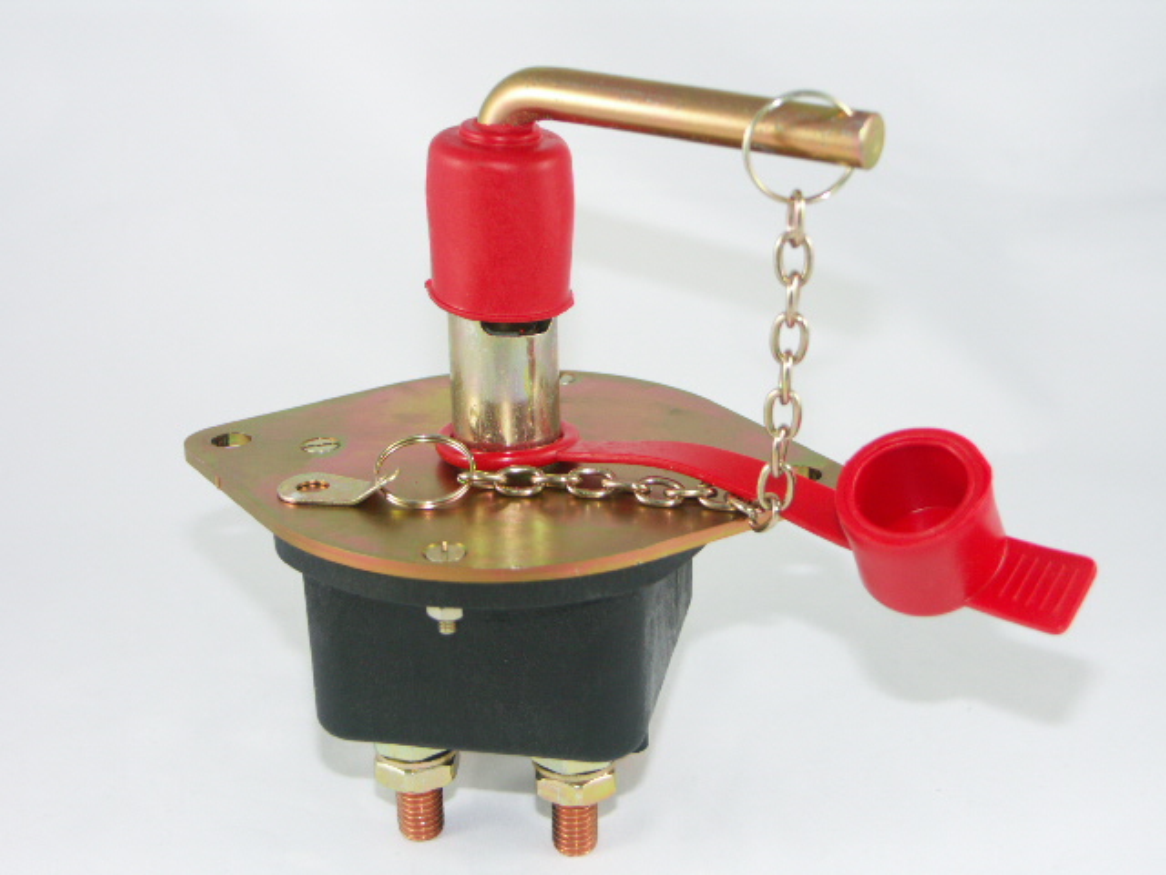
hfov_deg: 36.2
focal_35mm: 53
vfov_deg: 27.5
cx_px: 583
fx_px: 1785
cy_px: 438
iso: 100
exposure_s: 1/60
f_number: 3.2
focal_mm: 13.75
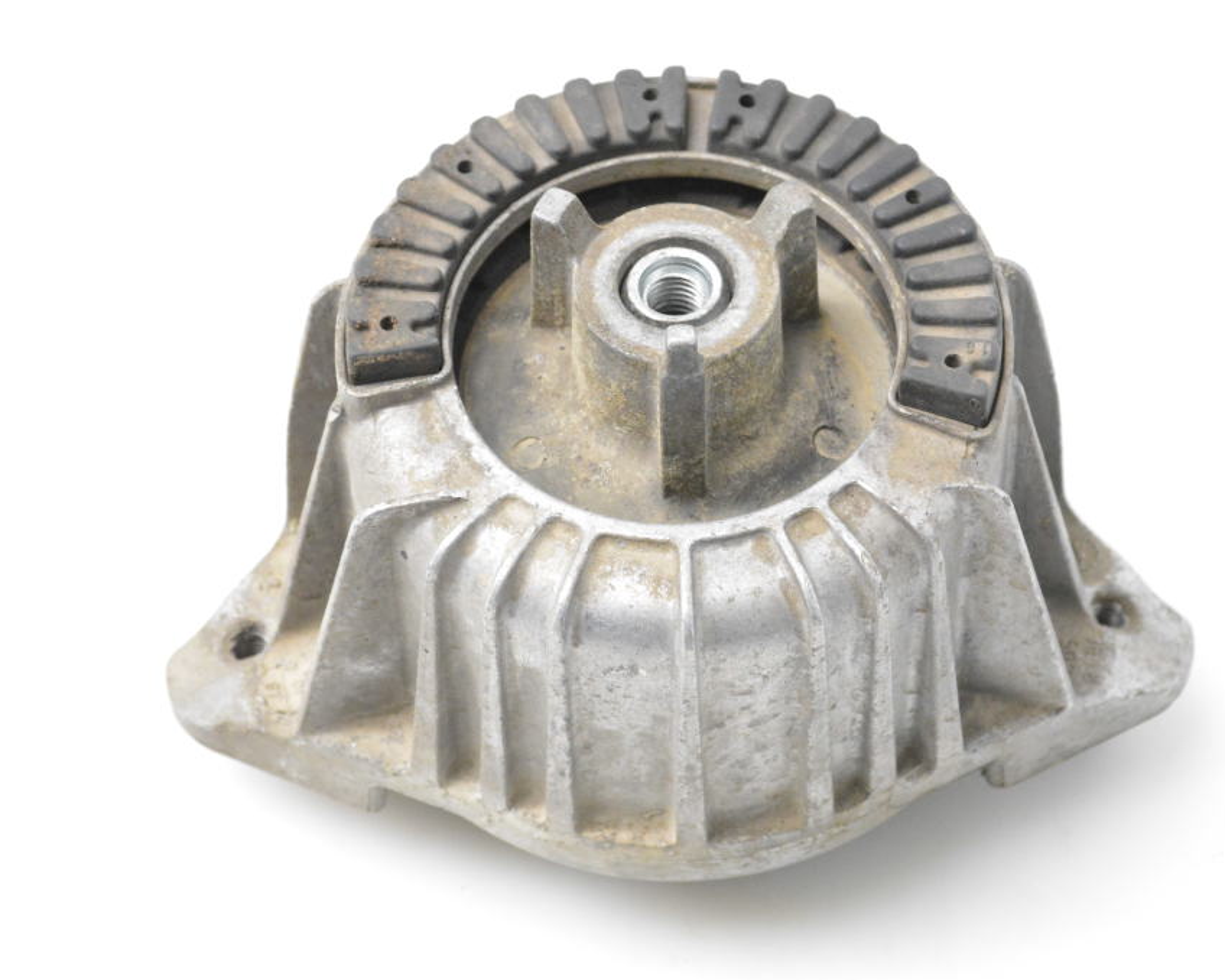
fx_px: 3081
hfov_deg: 22.5
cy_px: 489
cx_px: 680
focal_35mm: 85
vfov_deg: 18.1
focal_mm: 50
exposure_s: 1/250
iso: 6400
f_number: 8
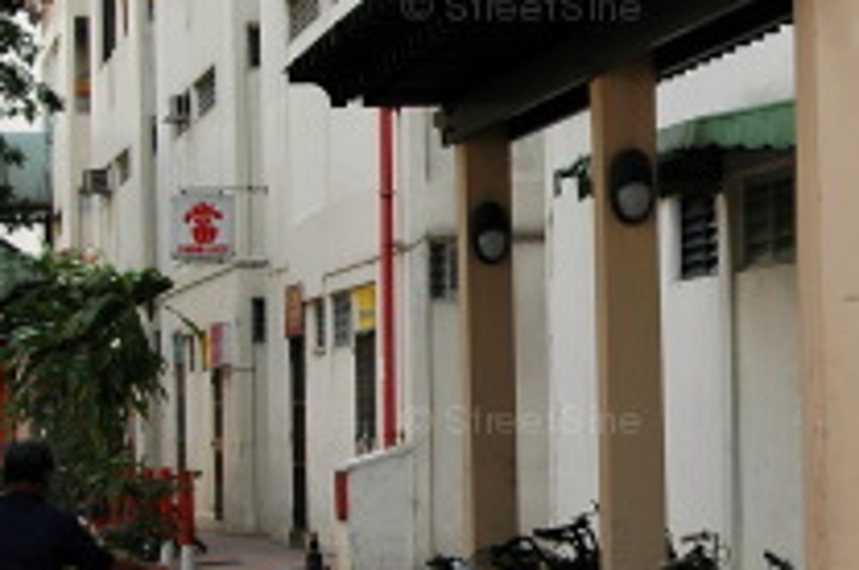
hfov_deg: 16.0
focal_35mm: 127
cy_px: 328
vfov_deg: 10.8
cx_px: 710
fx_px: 3026
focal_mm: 32
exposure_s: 1/400
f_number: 5.6
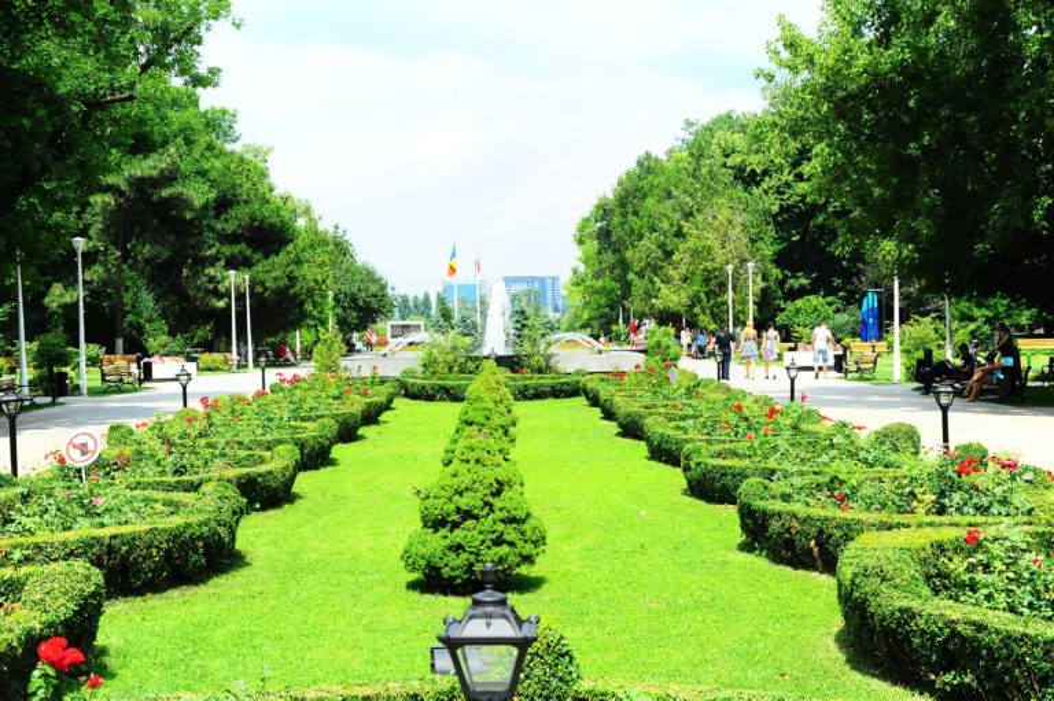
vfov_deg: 23.3
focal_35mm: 58
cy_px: 350
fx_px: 1697
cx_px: 527
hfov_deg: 34.5
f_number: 10
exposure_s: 1/250
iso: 200
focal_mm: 58
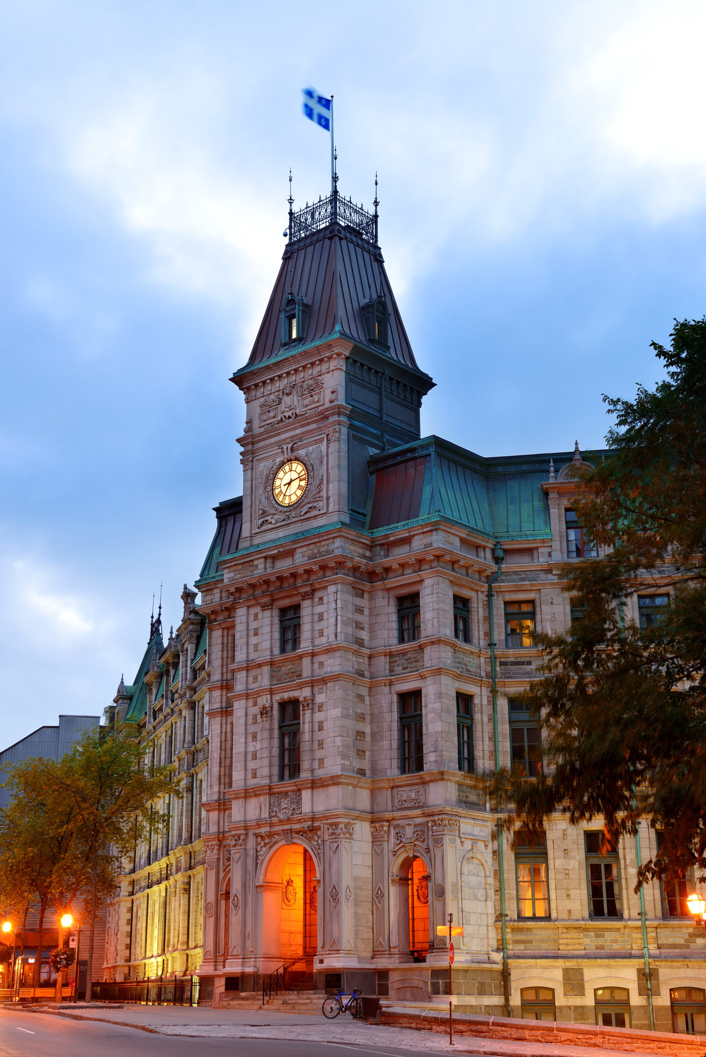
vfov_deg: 41.1
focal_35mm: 48
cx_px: 353
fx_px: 1411
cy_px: 528
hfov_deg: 28.1
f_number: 8
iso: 200
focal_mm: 48
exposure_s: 1/2
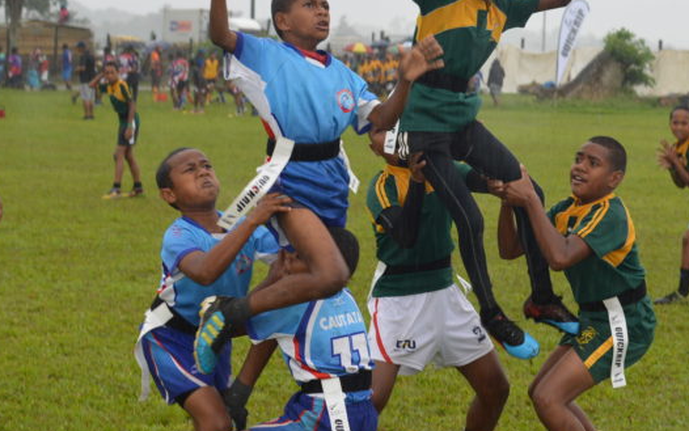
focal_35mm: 104
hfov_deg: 19.9
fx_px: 1953
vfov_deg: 12.5
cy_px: 98
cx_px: 487
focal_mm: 35
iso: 100
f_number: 4
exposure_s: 1/160
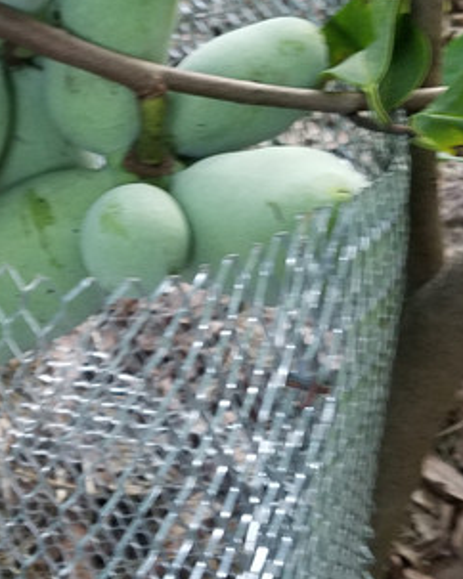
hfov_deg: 22.4
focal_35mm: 67
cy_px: 233
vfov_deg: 28.3
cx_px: 78
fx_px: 1149
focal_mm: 4.2
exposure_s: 1/24
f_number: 1.7
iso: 200
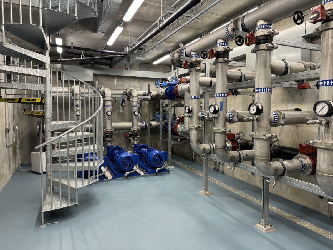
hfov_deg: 71.6
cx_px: 166
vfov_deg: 56.8
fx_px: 231
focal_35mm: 24
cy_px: 125
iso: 100
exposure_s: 1/60
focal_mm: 6.86
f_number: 1.78
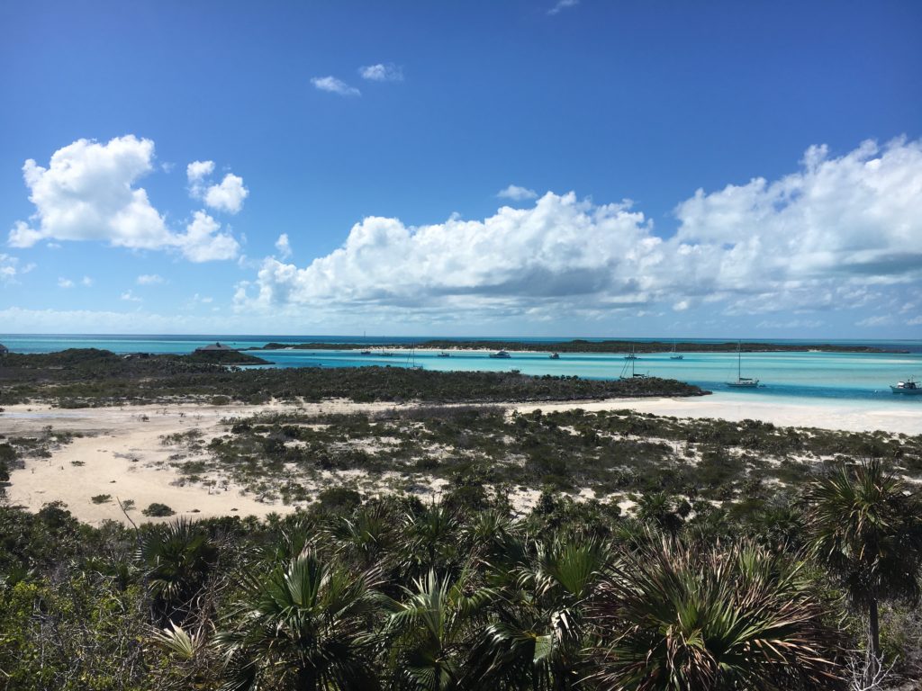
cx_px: 461
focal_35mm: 29
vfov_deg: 48.2
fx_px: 772
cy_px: 346
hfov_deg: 61.7
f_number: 2.2
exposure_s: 1/3205
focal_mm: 4.15
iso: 25
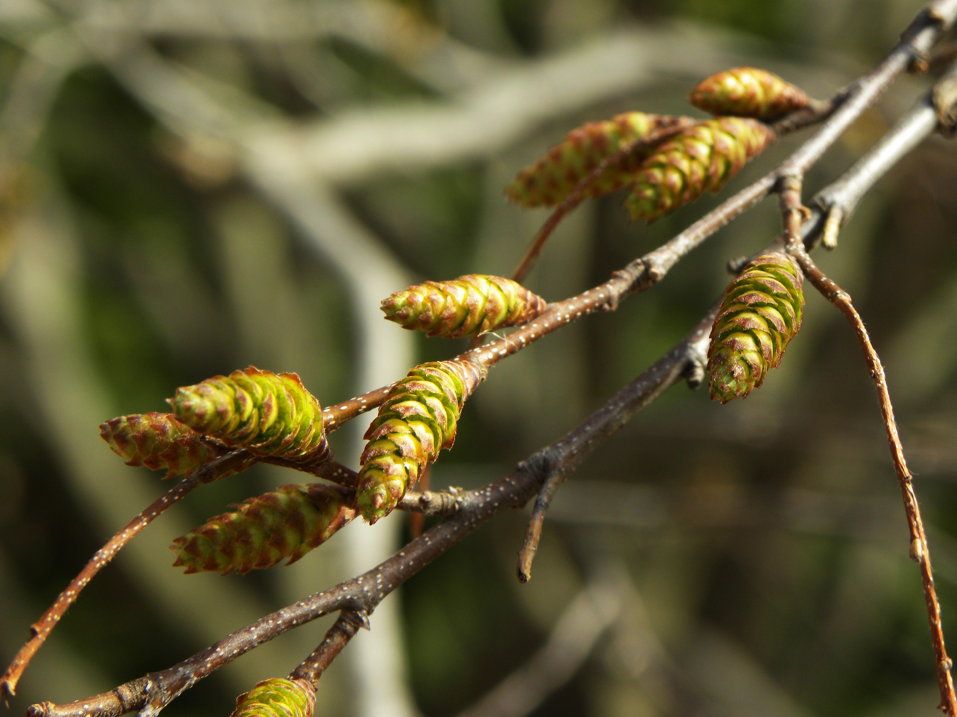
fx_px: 3235
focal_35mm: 117
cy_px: 358
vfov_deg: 12.7
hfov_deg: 16.8
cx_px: 478
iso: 64
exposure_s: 1/194
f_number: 4
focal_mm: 20.8
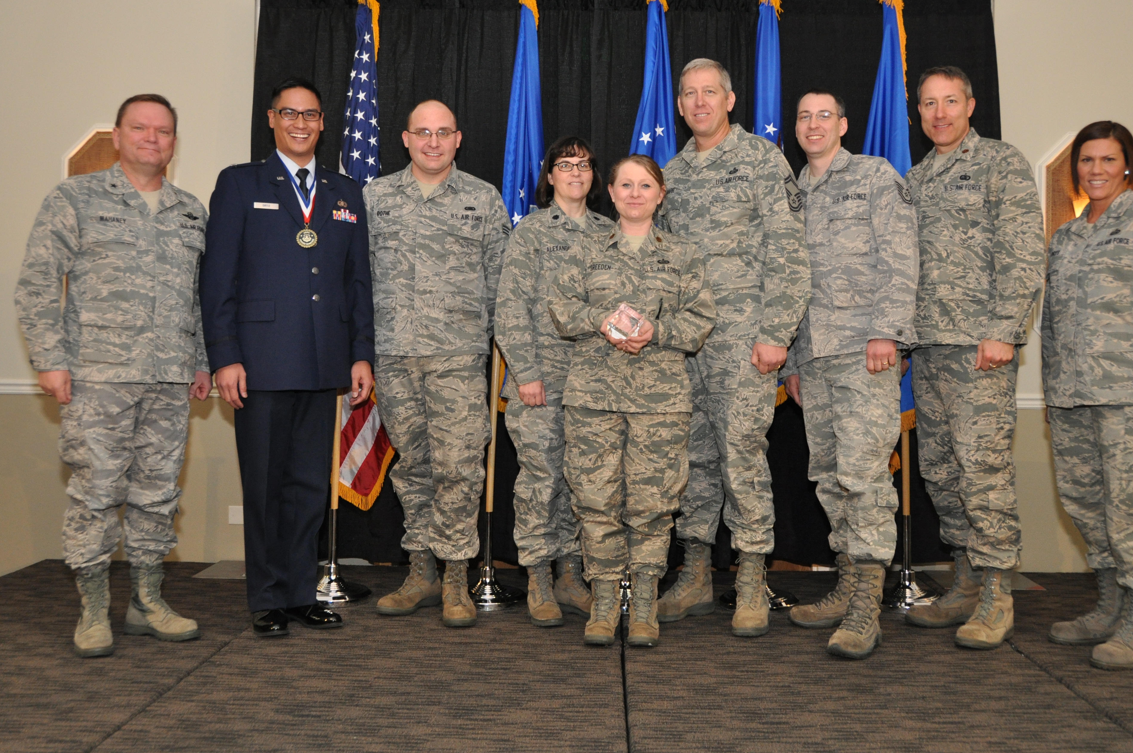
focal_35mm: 34
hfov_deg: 55.8
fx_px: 1069
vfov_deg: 38.7
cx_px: 605
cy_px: 328
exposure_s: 1/60
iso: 800
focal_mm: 20
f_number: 4
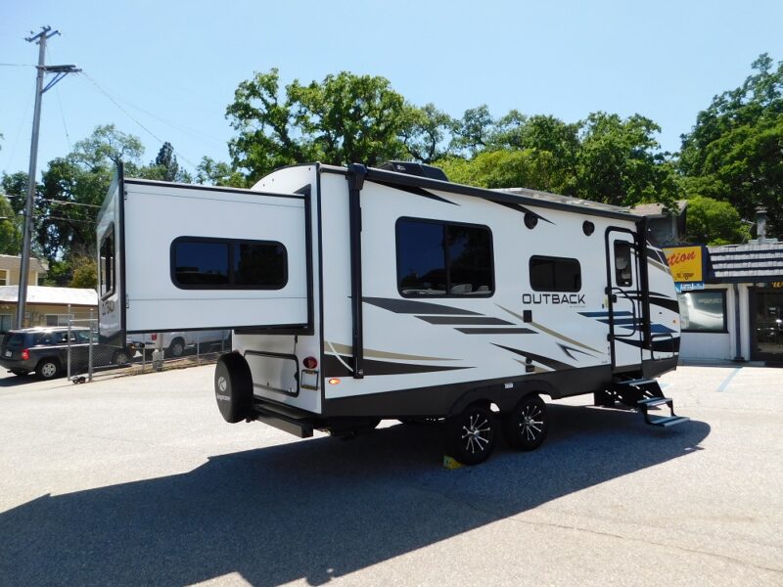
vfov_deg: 58.9
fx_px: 520
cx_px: 392
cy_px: 294
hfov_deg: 73.9
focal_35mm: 23
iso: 125
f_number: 3
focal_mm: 4
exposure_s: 1/1000
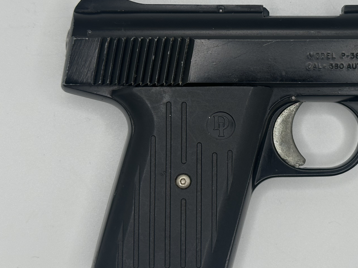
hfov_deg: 25.3
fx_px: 786
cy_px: 117
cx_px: 277
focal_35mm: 76
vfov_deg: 19.4
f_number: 1.78
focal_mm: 6.86
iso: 64
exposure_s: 1/659
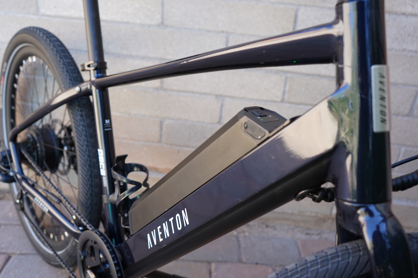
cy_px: 139
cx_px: 209
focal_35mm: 31
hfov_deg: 60.3
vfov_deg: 42.3
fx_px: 360
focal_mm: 31
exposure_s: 1/160
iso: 320
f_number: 4
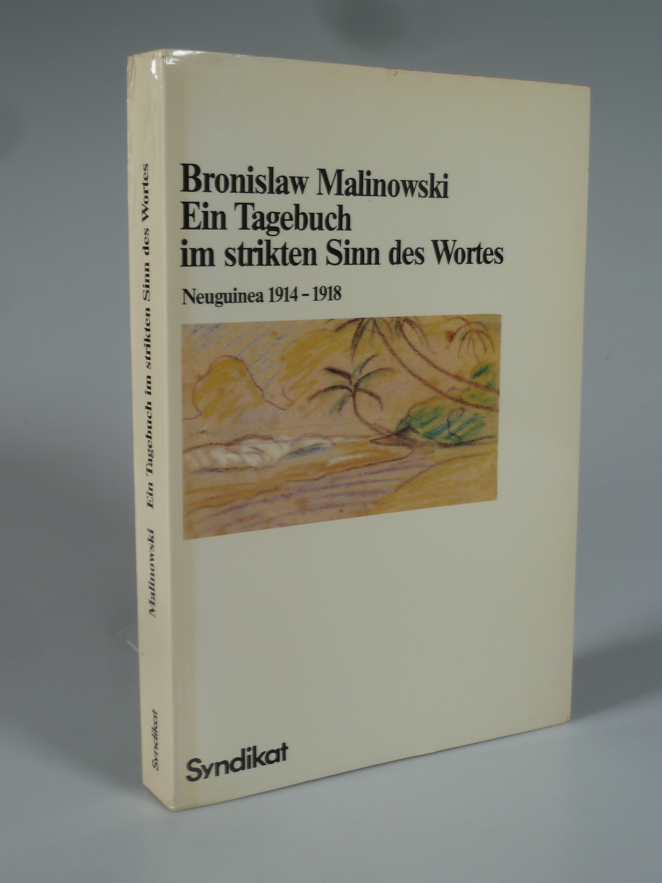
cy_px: 442
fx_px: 1122
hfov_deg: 32.9
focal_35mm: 44
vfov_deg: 42.9
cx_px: 331
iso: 80
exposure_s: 1/30
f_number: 3.7
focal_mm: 7.3
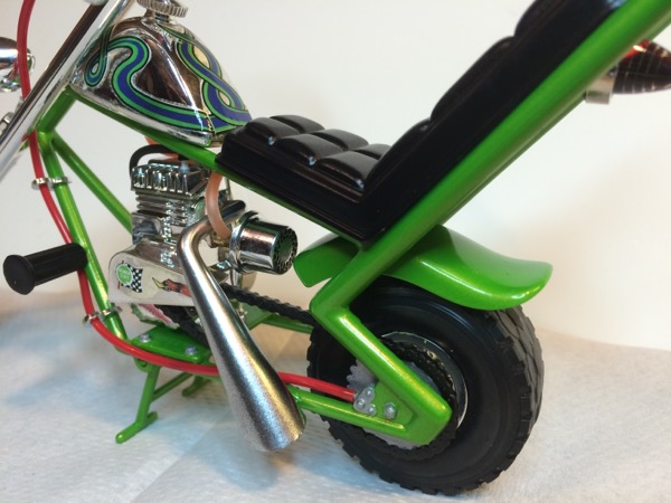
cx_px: 336
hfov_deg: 61.7
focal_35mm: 29
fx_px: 562
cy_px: 252
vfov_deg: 48.2
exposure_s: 1/40
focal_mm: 4.15
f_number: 2.2
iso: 40
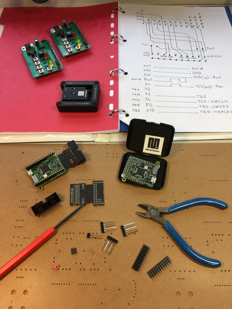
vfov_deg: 61.7
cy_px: 154
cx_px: 116
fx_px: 259
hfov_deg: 48.2
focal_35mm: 29
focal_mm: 4.15
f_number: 2.2
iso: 32
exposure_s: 1/50
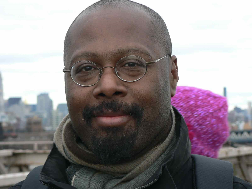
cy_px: 94
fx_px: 903
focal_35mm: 124
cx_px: 126
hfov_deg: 15.9
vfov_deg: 12.0
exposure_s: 1/125
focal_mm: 20.7
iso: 80
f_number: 4
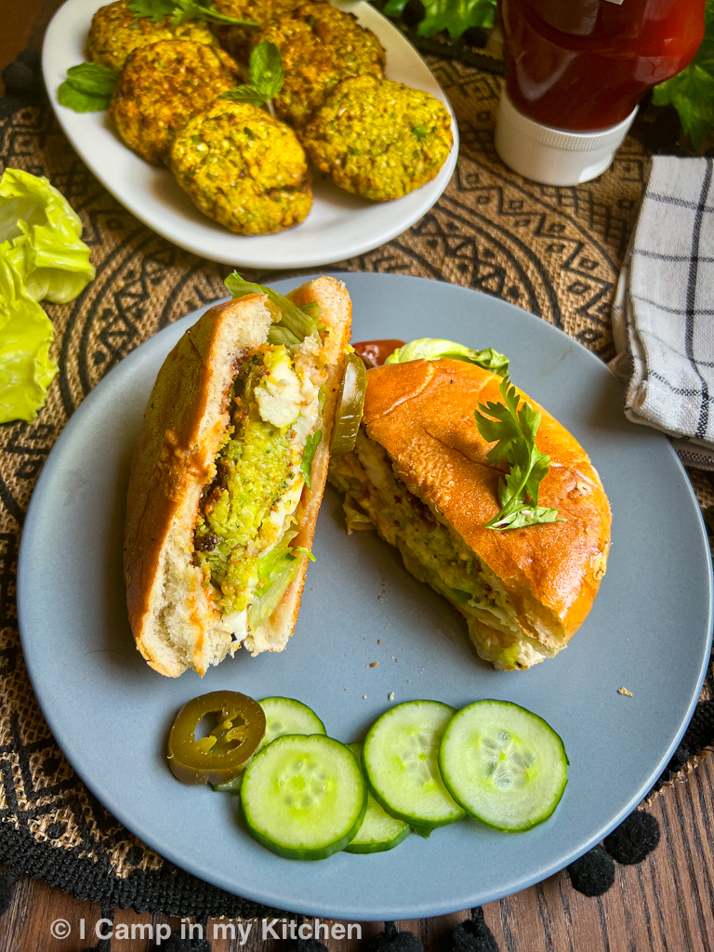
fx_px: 715
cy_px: 476
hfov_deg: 53.1
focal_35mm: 26
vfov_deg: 67.3
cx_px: 357
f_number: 1.5
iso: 64
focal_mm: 5.7
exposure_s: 1/120
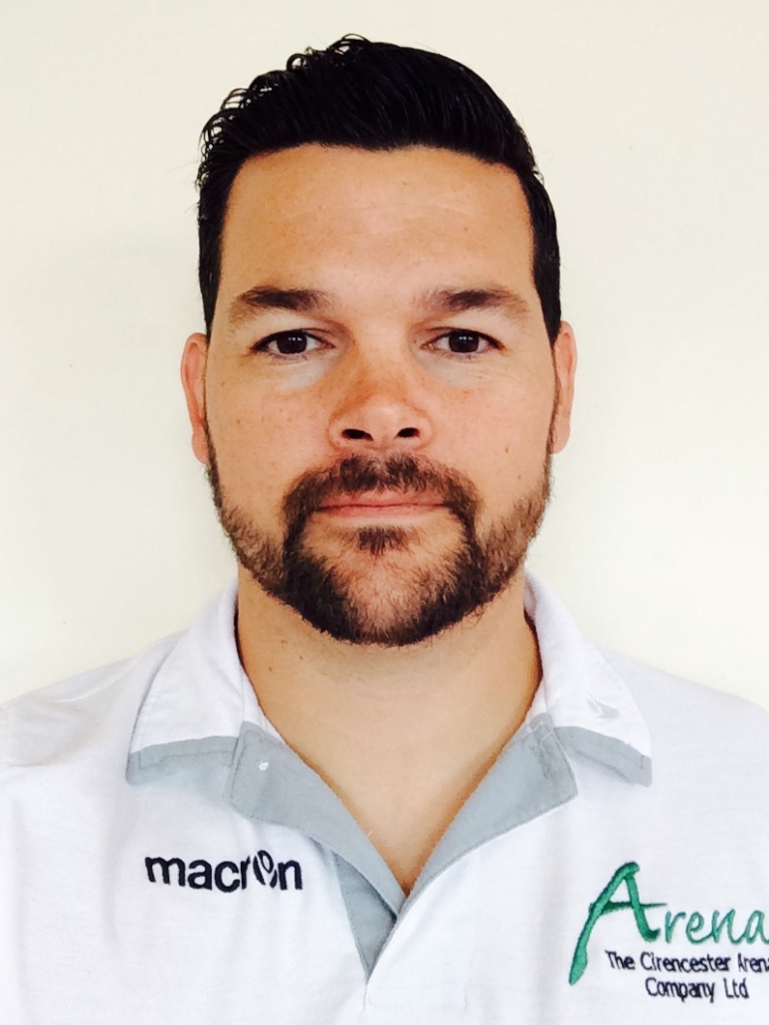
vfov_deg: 55.3
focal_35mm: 33
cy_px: 512
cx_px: 384
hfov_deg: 43.0
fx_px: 977
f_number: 2.4
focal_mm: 2.15
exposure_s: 1/30
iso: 160
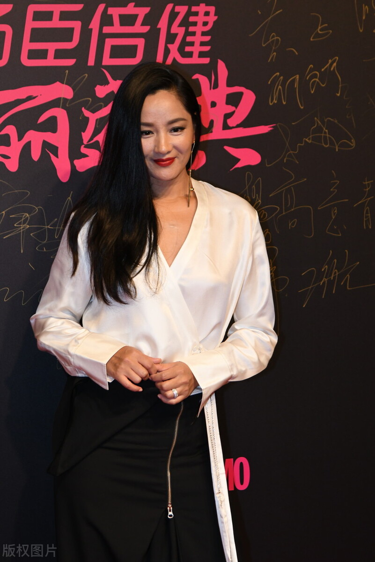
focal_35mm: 105
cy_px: 281
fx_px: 1639
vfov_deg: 19.4
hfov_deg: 13.1
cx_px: 188
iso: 1000
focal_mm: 70
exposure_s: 1/200
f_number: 4
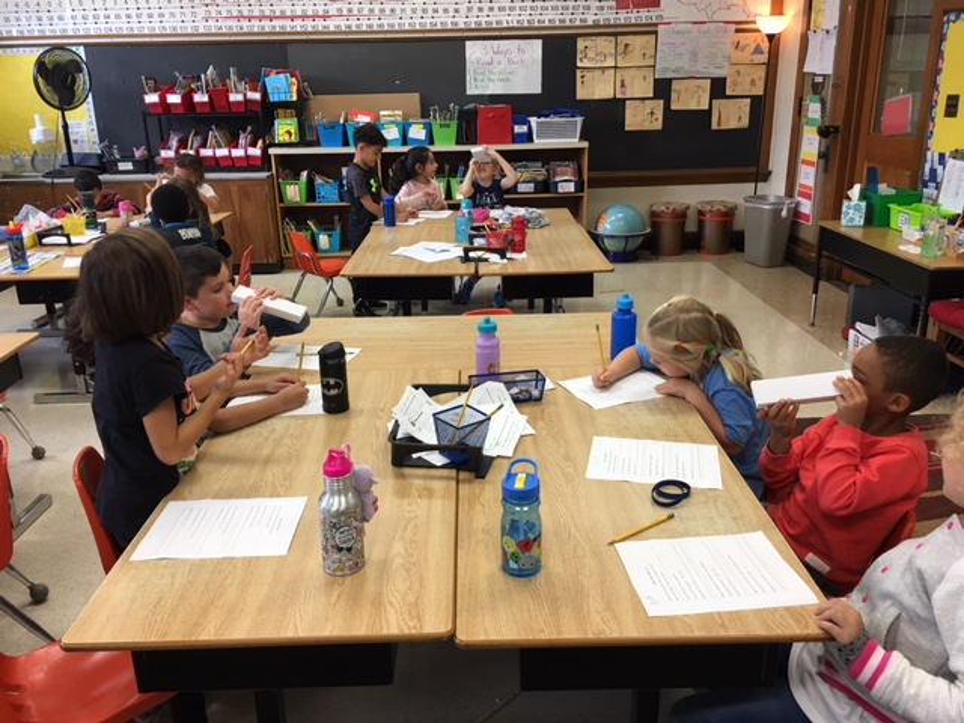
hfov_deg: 61.7
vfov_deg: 48.2
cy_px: 362
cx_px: 482
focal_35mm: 29
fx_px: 808
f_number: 2.2
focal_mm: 4.15
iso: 40
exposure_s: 1/30
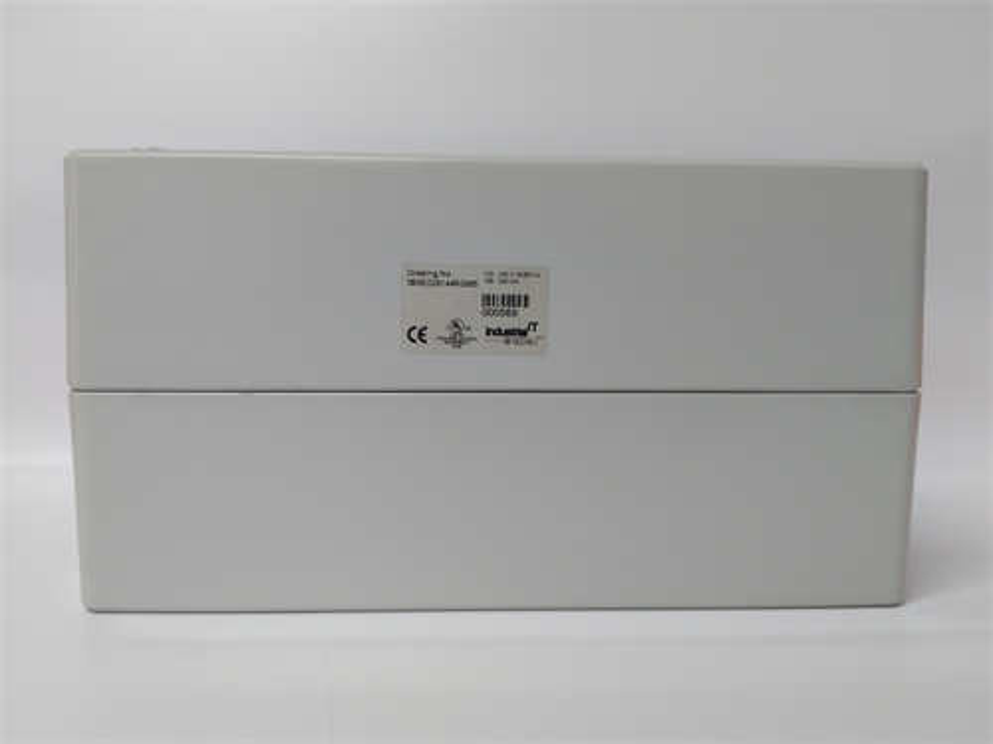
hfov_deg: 65.3
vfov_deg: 51.4
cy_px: 372
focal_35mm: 27
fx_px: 775
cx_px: 496
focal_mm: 3.79
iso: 162
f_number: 2
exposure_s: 1/33
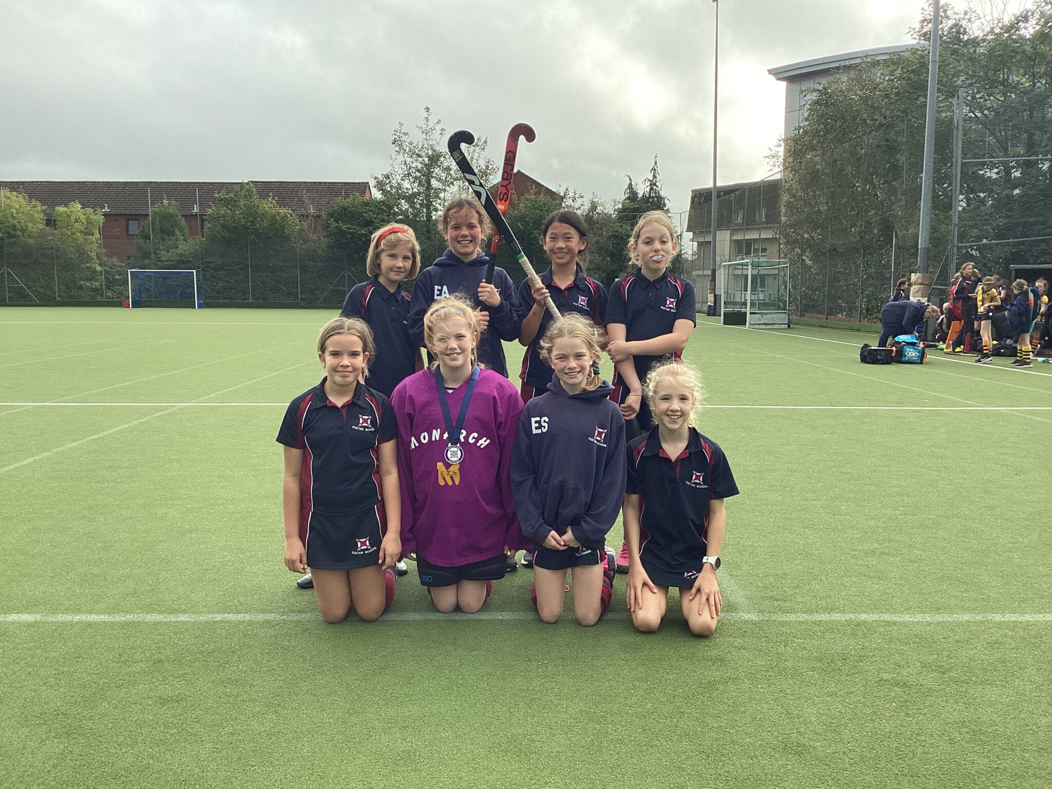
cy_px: 394
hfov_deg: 58.4
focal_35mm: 31
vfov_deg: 45.4
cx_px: 526
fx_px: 942
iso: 25
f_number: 2.4
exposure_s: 1/727
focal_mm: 3.3
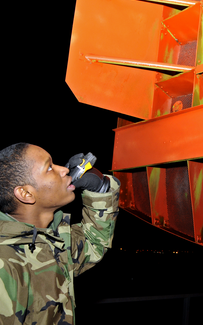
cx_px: 102
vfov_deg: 57.8
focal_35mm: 33
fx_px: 292
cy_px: 192
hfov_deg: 38.3
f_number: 5
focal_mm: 18
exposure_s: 1/100
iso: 400
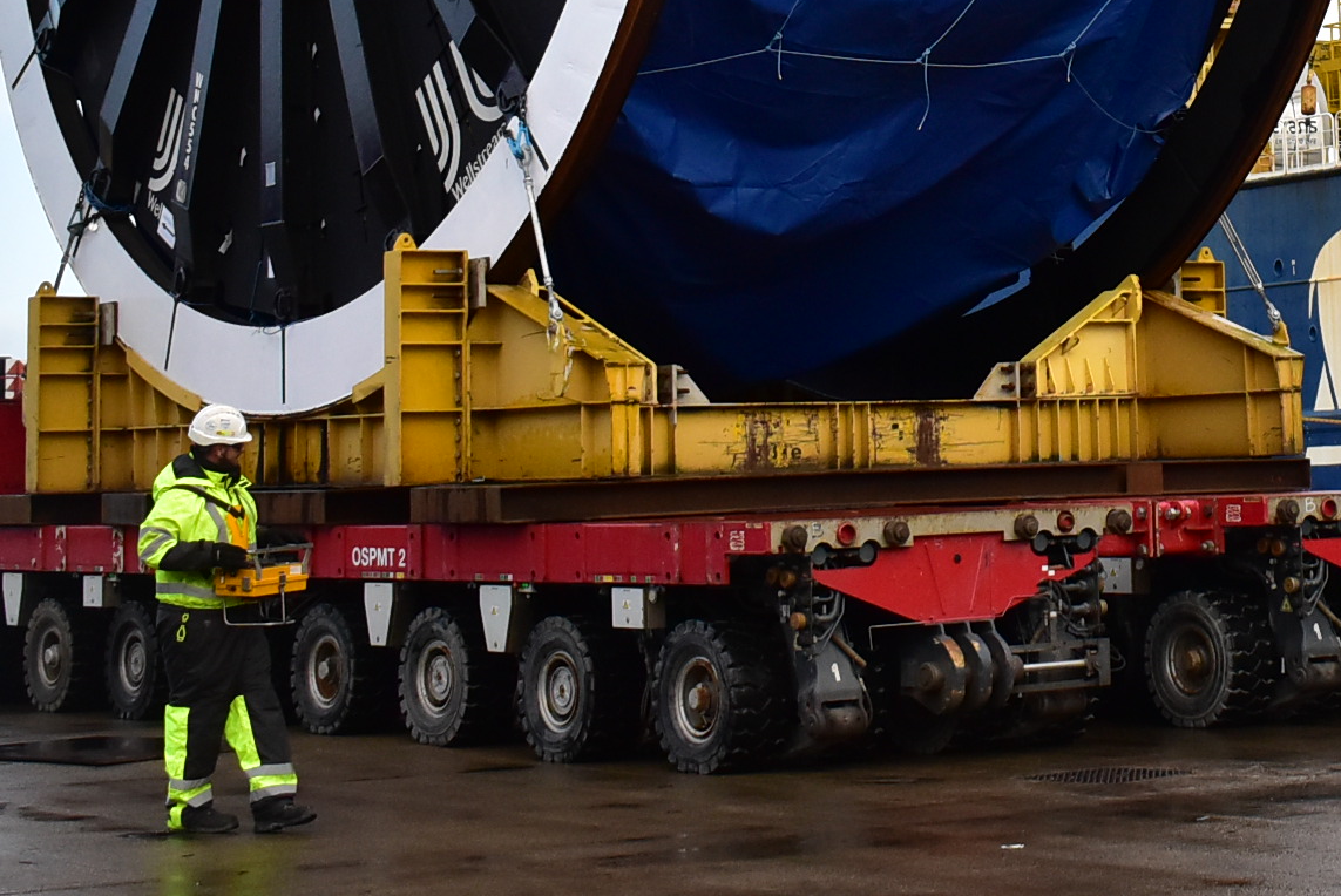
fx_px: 3366
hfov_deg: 22.0
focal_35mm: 90
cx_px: 1192
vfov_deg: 14.8
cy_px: -108
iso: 1100
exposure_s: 1/3200
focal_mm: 23
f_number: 3.8
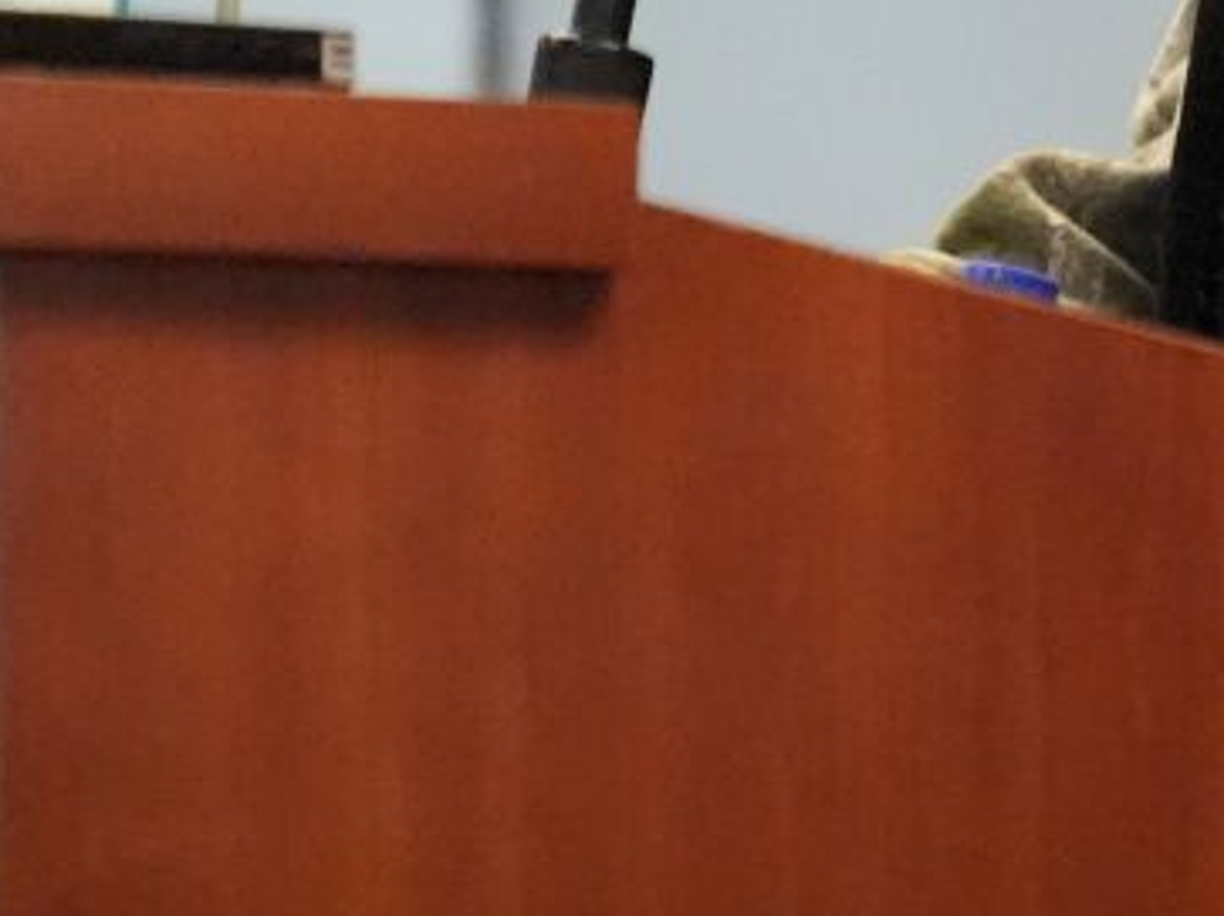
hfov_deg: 6.0
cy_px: -992
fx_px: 11590
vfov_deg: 4.5
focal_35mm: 328
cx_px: 1182
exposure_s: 1/1000
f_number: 2.8
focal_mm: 70
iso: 12800
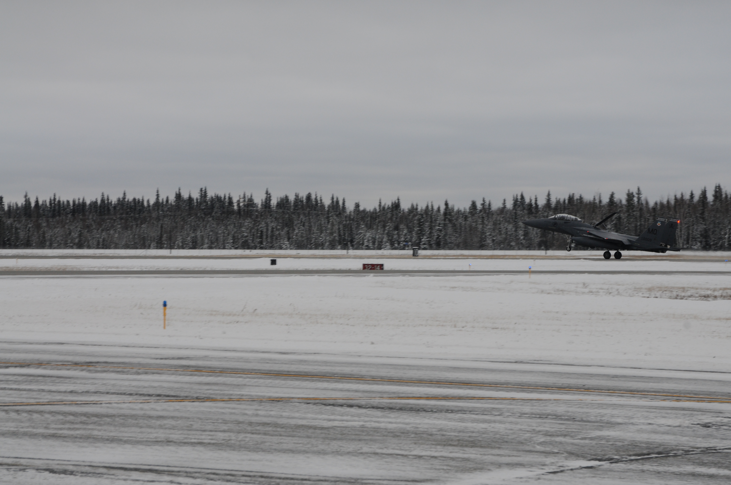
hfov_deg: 15.2
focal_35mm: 135
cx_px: 366
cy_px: 242
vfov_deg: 10.1
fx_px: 2738
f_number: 11
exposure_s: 1/250
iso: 400
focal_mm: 90
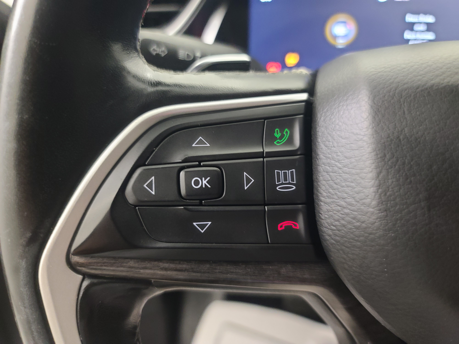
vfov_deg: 54.9
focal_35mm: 25
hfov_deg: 69.4
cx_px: 230
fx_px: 331
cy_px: 172
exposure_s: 1/24
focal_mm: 7
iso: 800
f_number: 1.8
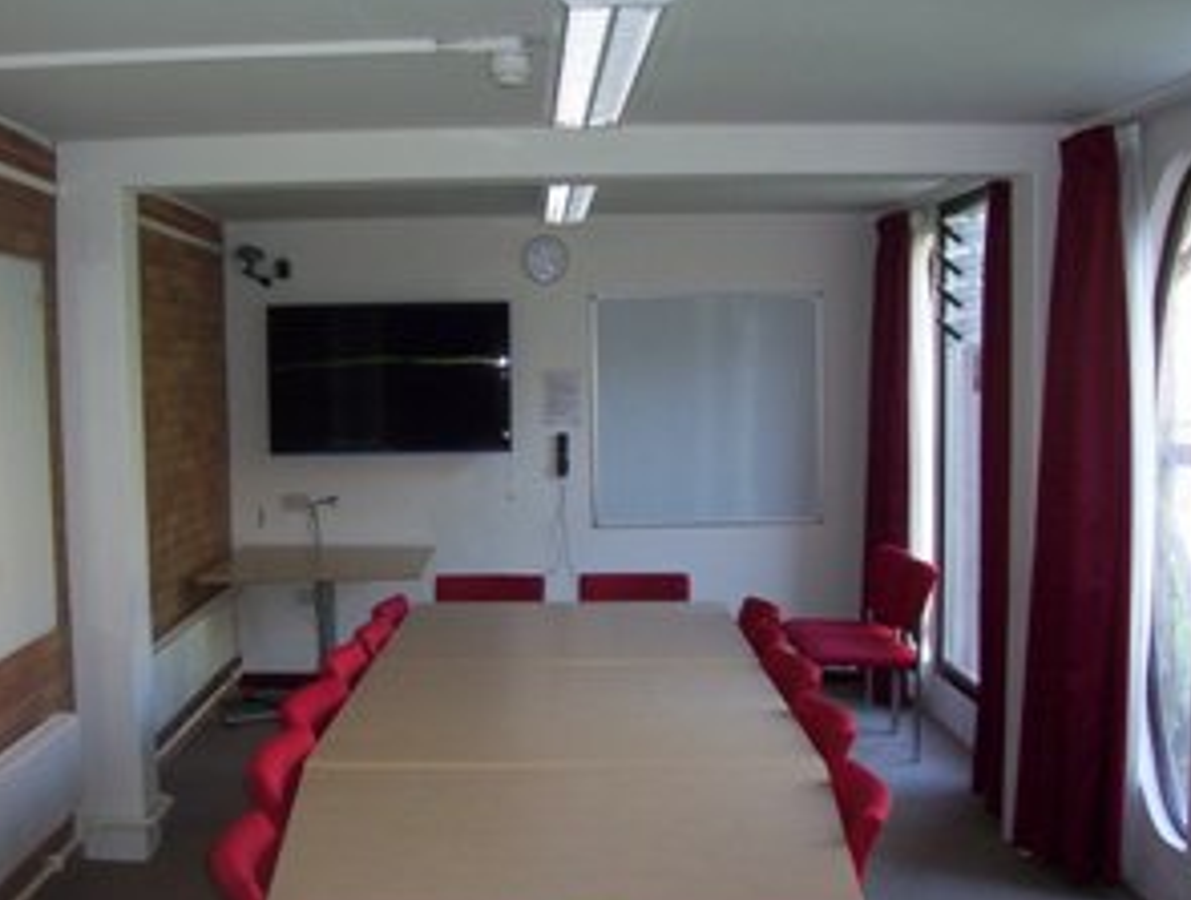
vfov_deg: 29.2
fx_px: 1725
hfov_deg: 38.1
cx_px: 547
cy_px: 502
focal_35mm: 50
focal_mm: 5.77
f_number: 2.73
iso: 140
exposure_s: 1/60
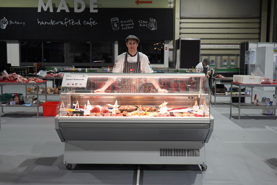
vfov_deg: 33.4
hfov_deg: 48.5
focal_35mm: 40
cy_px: 92
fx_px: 308
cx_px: 138
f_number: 4
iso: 2500
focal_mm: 40
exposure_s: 1/160
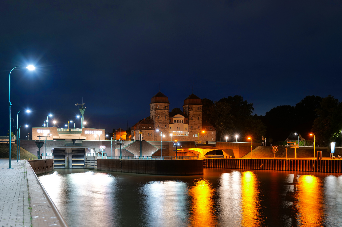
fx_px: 389
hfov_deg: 47.4
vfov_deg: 32.6
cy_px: 114
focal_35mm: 41
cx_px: 171
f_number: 4
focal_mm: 41
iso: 200
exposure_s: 10
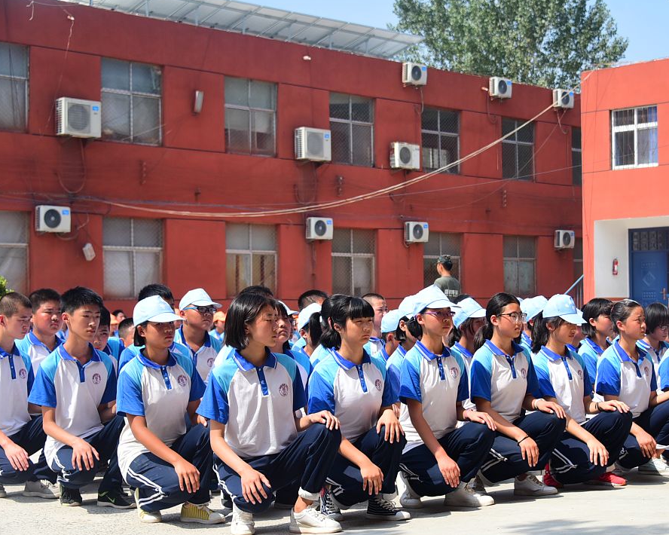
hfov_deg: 28.5
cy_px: 281
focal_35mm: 66
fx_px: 1307
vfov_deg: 23.1
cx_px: 448
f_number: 4.5
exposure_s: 1/2500
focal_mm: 52
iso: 400
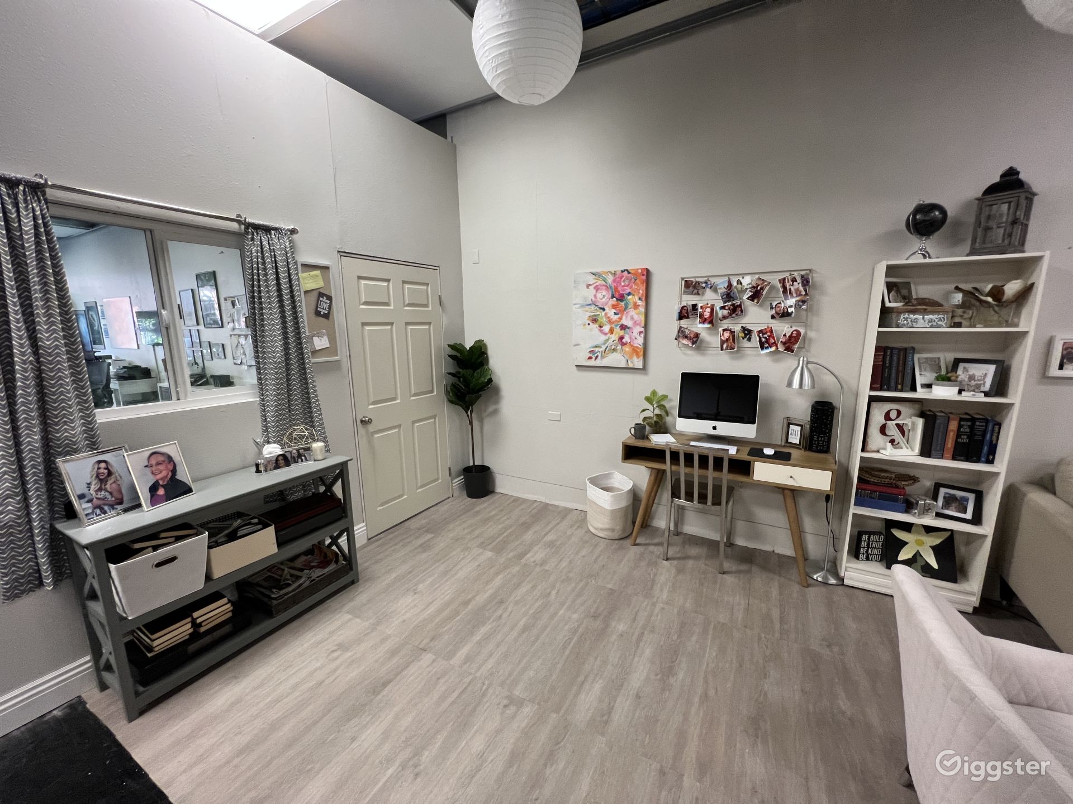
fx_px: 403
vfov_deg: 89.9
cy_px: 402
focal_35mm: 13
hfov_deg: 106.2
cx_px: 536
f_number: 1.8
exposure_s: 1/60
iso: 200
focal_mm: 1.57
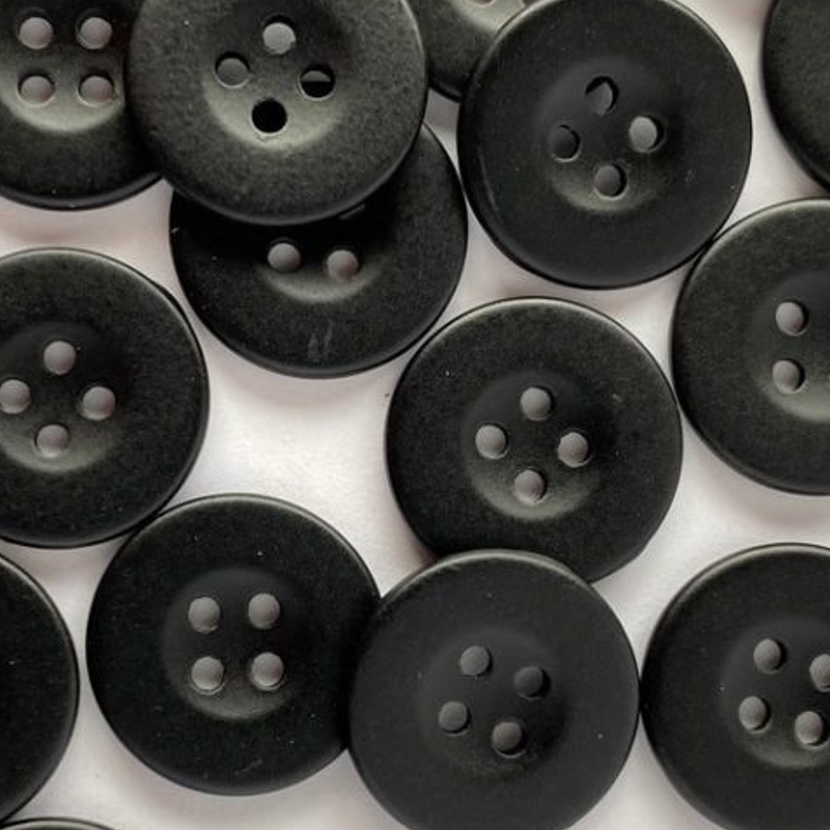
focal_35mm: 37
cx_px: 252
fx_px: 1004
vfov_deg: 44.8
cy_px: 351
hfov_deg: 44.0
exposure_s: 1/121
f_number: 1.8
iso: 64
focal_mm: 4.25
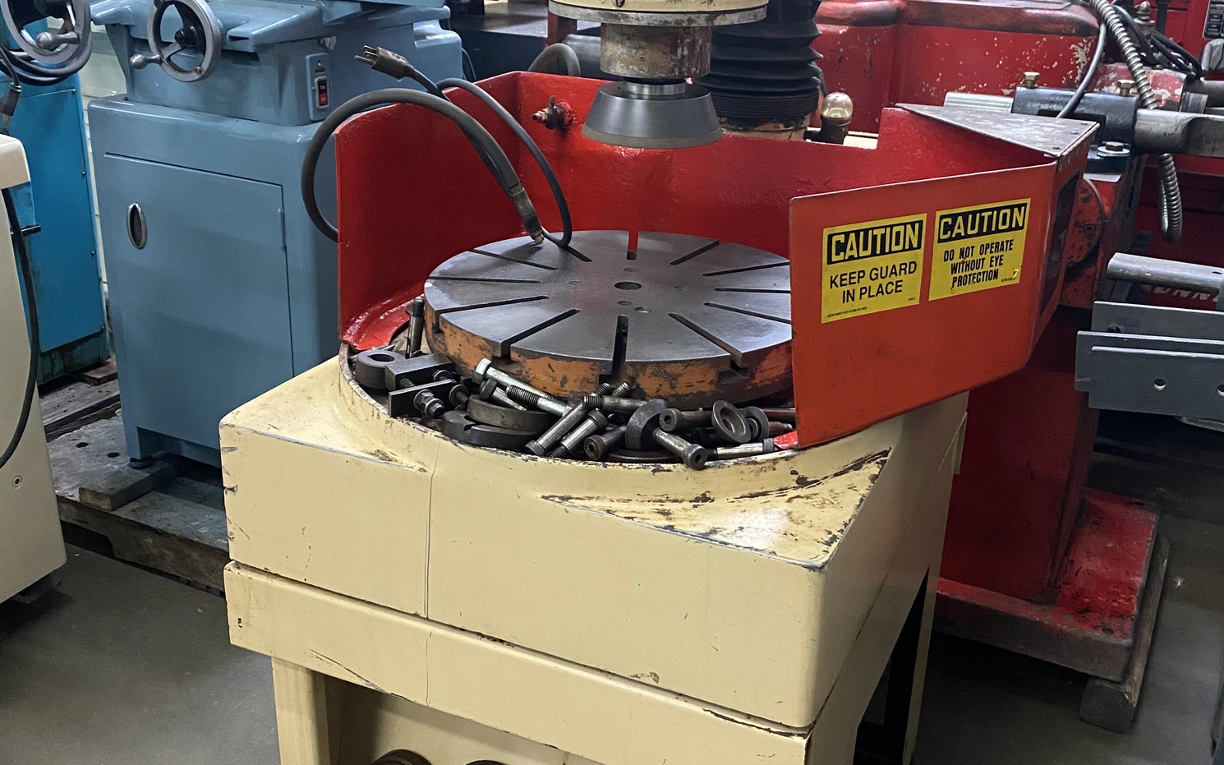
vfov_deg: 34.4
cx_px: 614
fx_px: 1234
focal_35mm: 37
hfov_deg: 52.8
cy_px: 385
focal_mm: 4.25
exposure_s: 1/60
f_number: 1.8
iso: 500
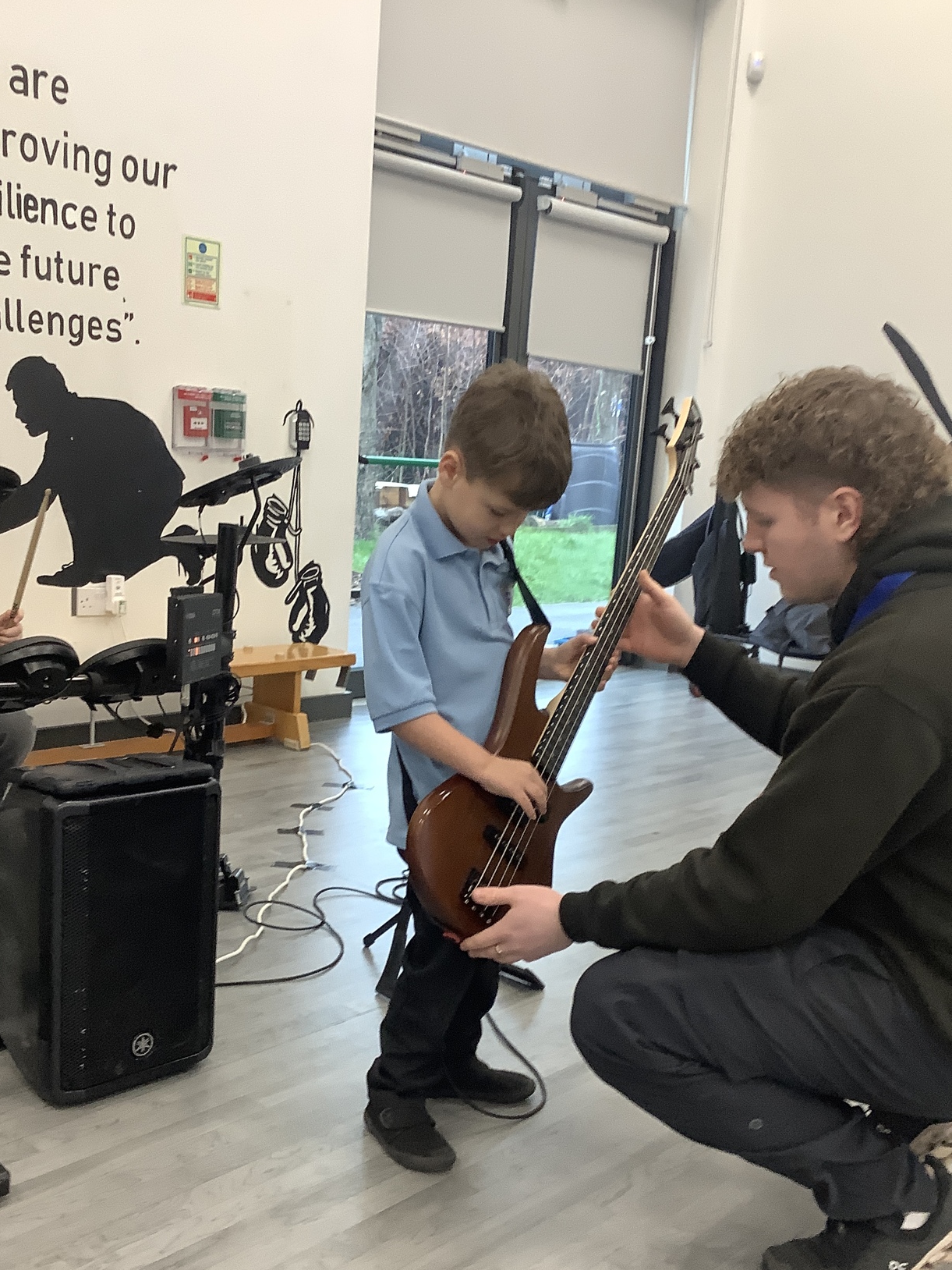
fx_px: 1430
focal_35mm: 39
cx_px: 466
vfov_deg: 47.4
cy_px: 795
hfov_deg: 36.8
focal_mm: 3.3
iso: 125
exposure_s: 1/50
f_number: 2.4
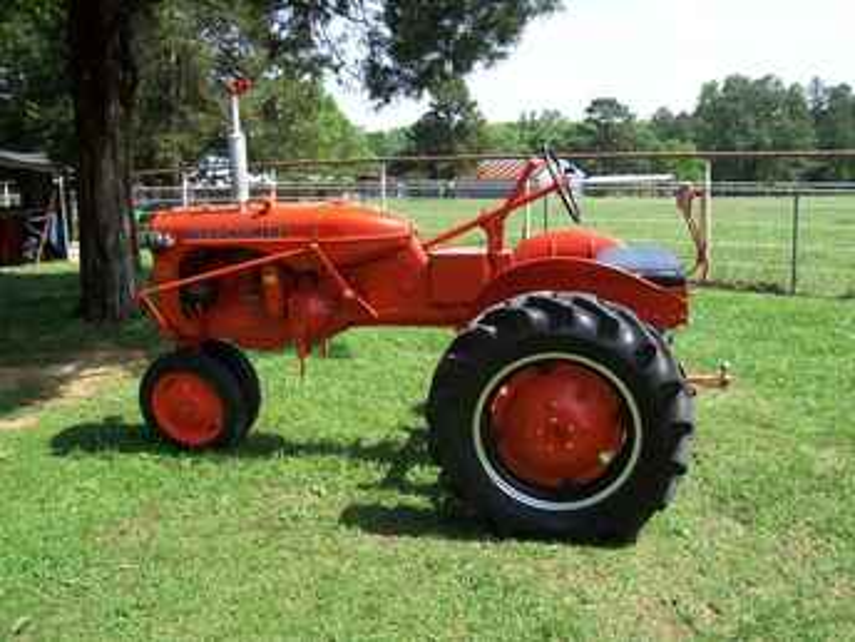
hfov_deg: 54.0
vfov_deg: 41.8
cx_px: 428
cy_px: 321
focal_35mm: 34
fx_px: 840
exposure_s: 1/250
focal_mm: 5.6
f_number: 5.6
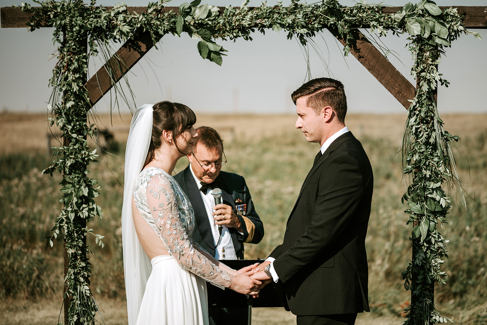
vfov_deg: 13.1
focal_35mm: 105
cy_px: 162
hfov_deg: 19.4
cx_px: 244
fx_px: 1421
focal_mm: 105
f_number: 2.8
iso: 100
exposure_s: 1/2000
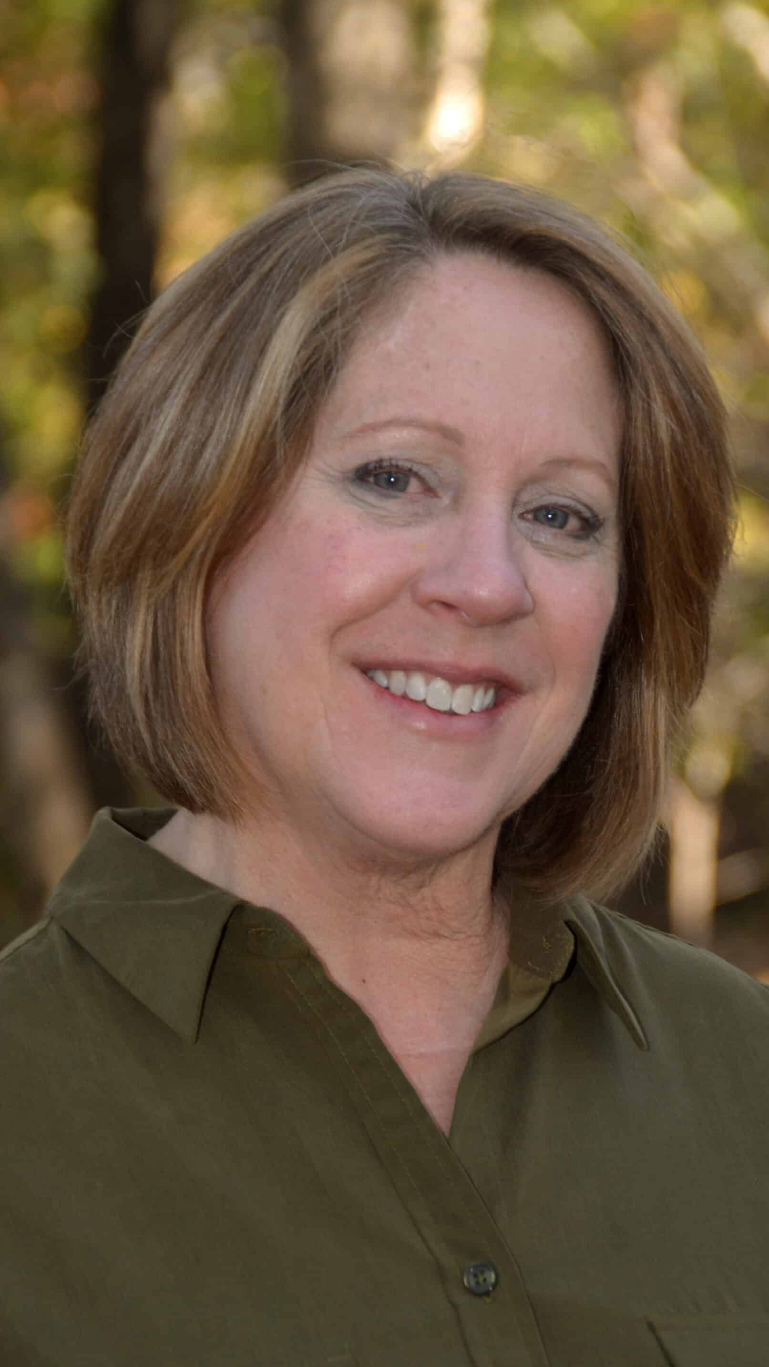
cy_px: 683
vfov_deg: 11.4
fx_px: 6852
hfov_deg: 6.4
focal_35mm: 189
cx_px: 432
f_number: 6
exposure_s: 1/180
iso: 400
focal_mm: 120
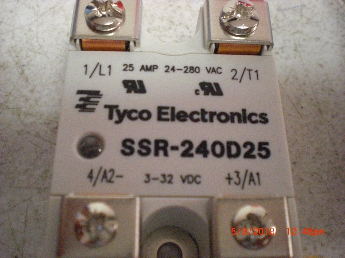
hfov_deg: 49.0
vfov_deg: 37.7
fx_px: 379
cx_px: 172
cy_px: 129
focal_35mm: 38
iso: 800
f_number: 3.1
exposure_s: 1/80
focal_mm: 6.3
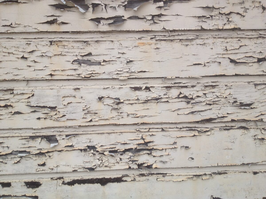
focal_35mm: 35
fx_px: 269
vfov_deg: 40.7
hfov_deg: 52.6
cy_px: 100
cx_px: 133
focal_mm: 4.28
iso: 50
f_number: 2.4
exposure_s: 1/717
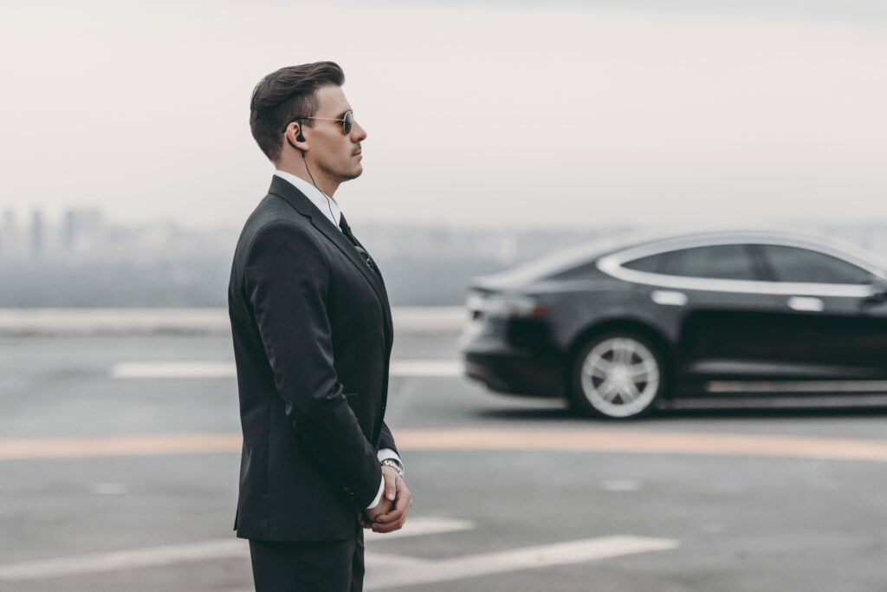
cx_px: 444
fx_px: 2858
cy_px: 296
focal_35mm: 116
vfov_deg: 11.8
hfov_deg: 17.6
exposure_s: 1/5000
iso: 800
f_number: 3.2
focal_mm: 116
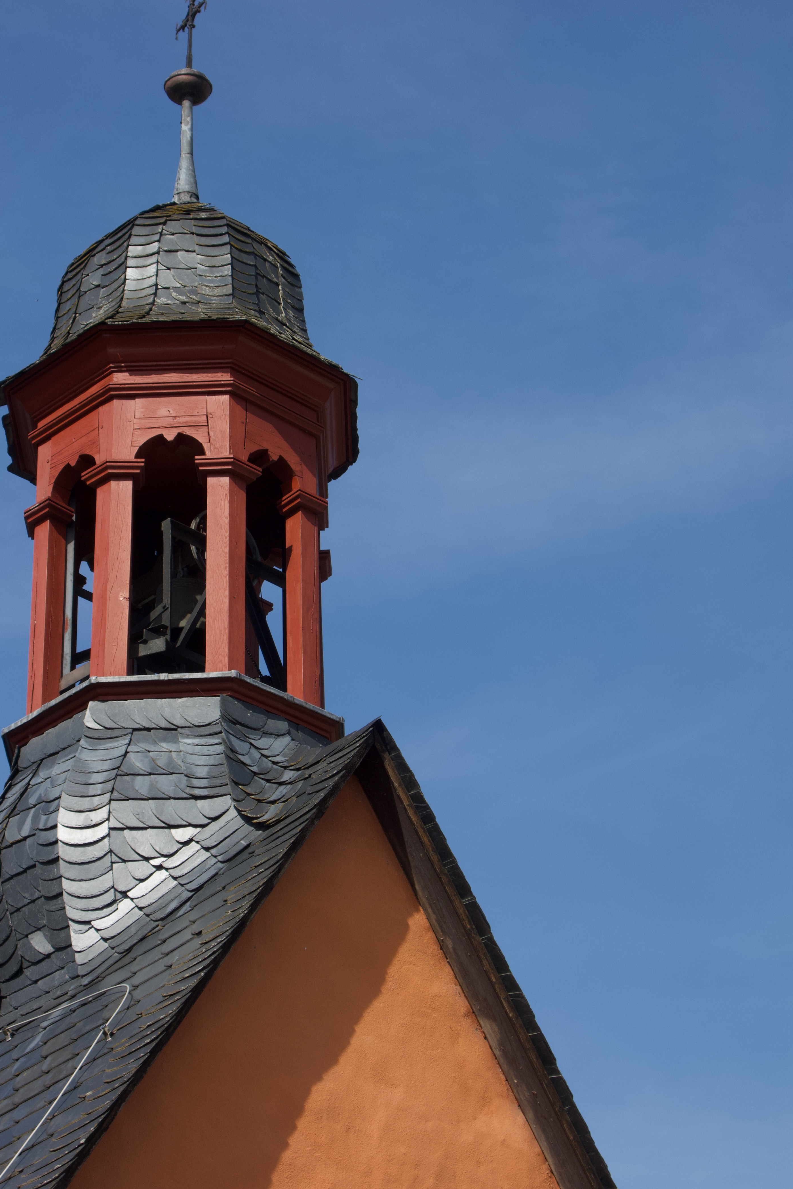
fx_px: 3535
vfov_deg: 19.1
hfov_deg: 12.8
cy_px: 579
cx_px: 288
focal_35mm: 107
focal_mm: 30.46
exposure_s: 1/640
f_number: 5.6
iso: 125
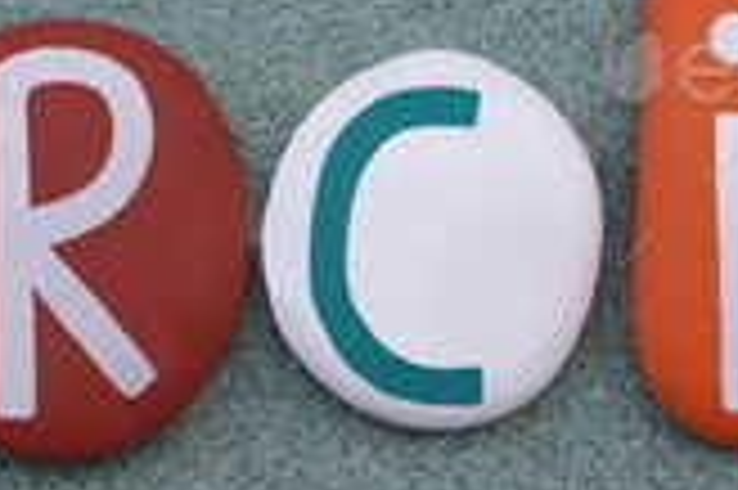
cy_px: 281
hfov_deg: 14.2
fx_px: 2949
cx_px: 117
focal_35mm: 144
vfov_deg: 9.5
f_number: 3.2
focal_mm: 26
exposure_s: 1/160
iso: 100
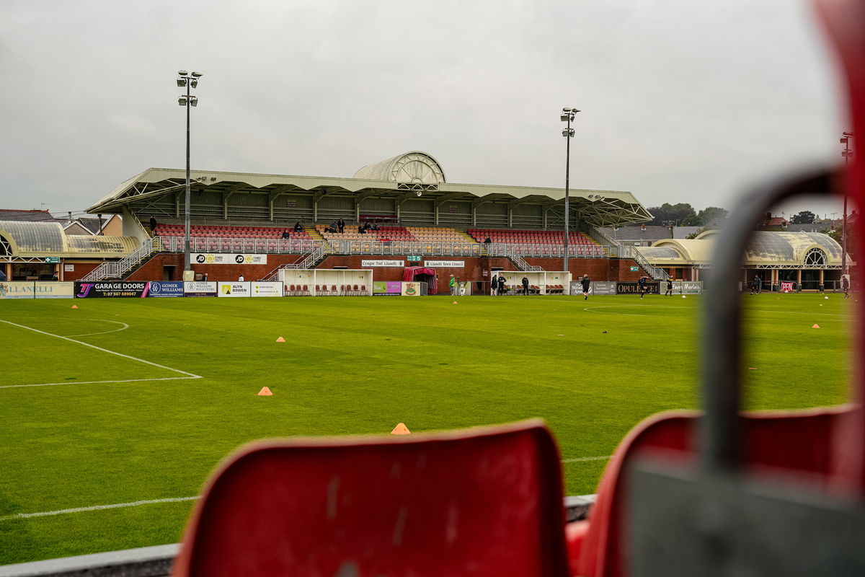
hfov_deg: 41.1
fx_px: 1153
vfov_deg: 28.1
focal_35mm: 48
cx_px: 432
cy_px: 288
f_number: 4.5
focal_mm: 48
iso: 1000
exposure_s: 1/800
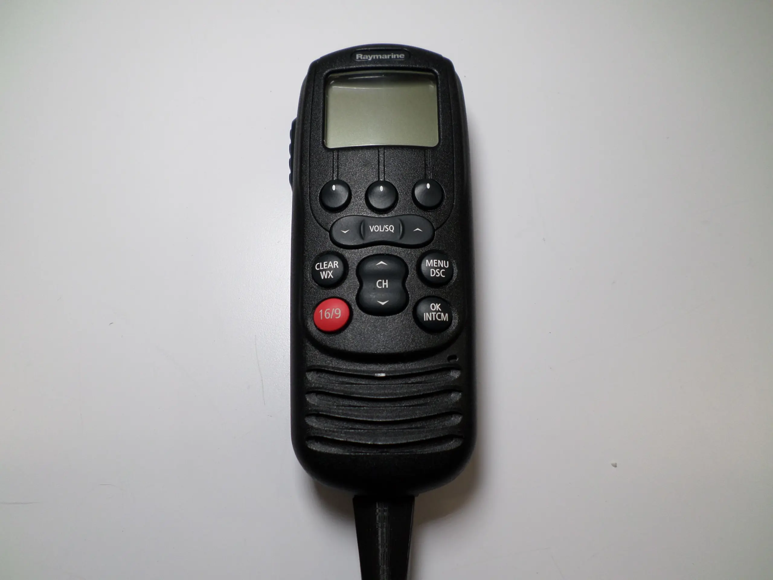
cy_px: 290
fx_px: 558
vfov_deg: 54.9
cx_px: 386
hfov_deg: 69.4
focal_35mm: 25
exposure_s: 1/250
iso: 80
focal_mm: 4.5
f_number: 2.5
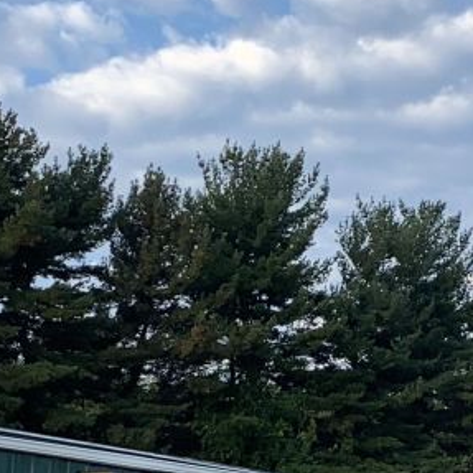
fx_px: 1979
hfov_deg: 13.6
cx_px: 308
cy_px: 503
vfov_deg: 13.4
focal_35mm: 128
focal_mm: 4.25
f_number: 1.8
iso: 25
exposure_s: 1/570
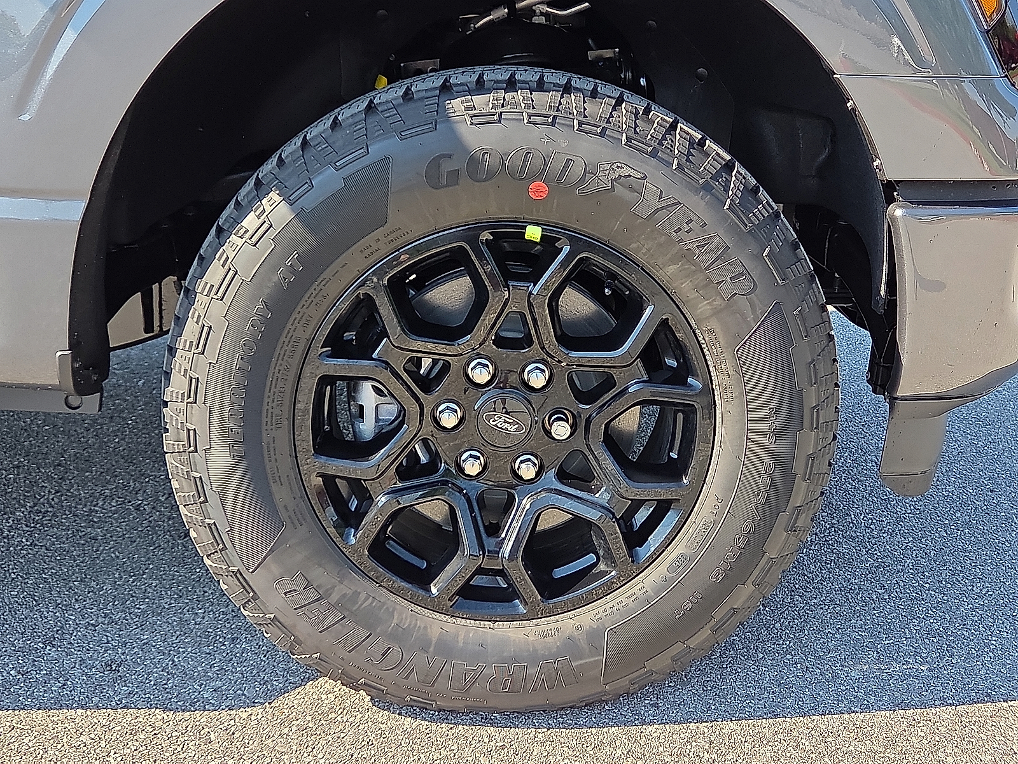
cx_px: 509
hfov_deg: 44.8
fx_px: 1235
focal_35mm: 42
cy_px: 382
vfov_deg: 34.3
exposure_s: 1/435
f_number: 1.8
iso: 25
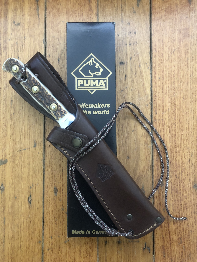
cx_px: 98
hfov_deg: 49.7
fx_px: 213
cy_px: 131
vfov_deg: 63.5
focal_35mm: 28
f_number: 1.8
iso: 100
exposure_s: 1/10
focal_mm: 3.99
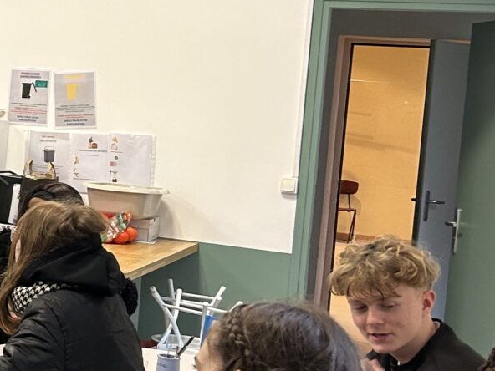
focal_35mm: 90
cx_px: -288
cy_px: 140
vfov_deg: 16.4
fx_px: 1287
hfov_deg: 18.7
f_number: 1.5
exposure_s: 1/50
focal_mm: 5.7
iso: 125
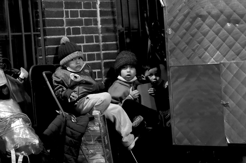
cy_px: 82
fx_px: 833
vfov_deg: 11.2
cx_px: 123
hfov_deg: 16.8
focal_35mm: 122
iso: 25600
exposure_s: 1/125
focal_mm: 122
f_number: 3.5
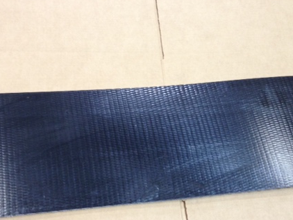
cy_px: 145
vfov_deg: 29.0
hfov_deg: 38.1
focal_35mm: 50
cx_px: 132
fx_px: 423
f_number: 2.4
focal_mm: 4.12
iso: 100
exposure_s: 1/20
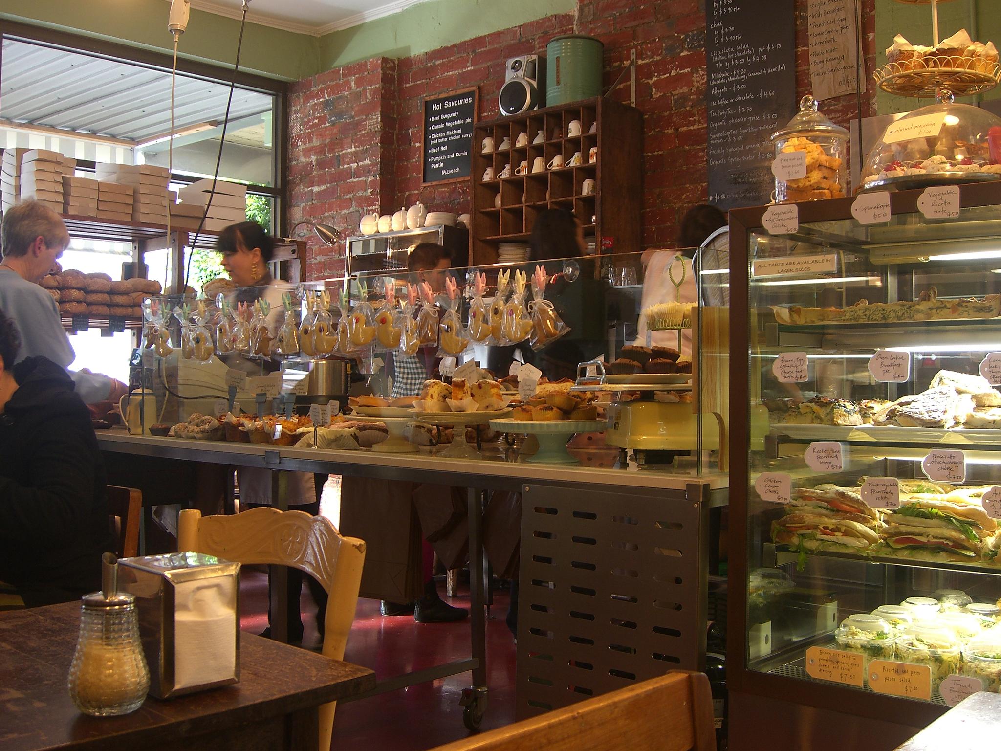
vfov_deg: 37.7
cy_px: 376
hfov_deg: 49.0
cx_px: 500
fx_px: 1099
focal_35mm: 38
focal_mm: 7.9
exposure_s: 1/8
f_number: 2.8
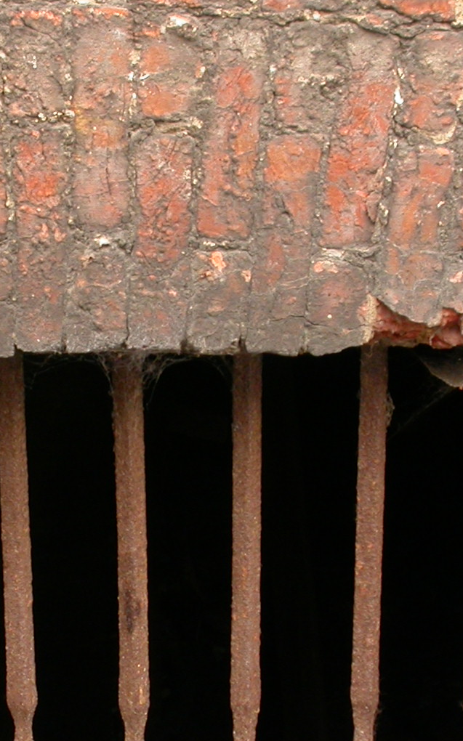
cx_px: 128
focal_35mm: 137
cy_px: 438
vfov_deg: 15.2
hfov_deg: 9.6
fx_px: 2767
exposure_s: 1/79.6
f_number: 4.9
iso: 100
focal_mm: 12
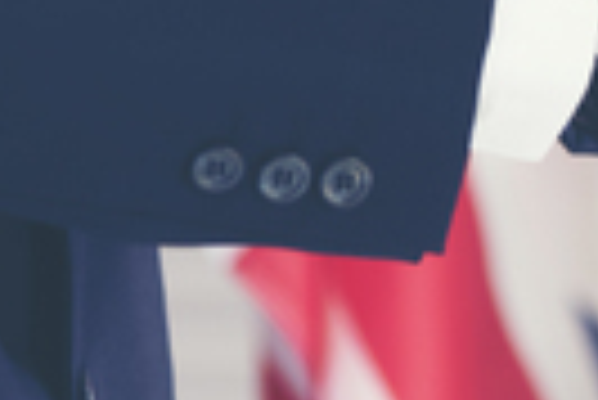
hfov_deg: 3.9
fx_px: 8847
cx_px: 868
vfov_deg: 2.6
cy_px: -180
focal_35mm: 532
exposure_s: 1/125
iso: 250
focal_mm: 120
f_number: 4
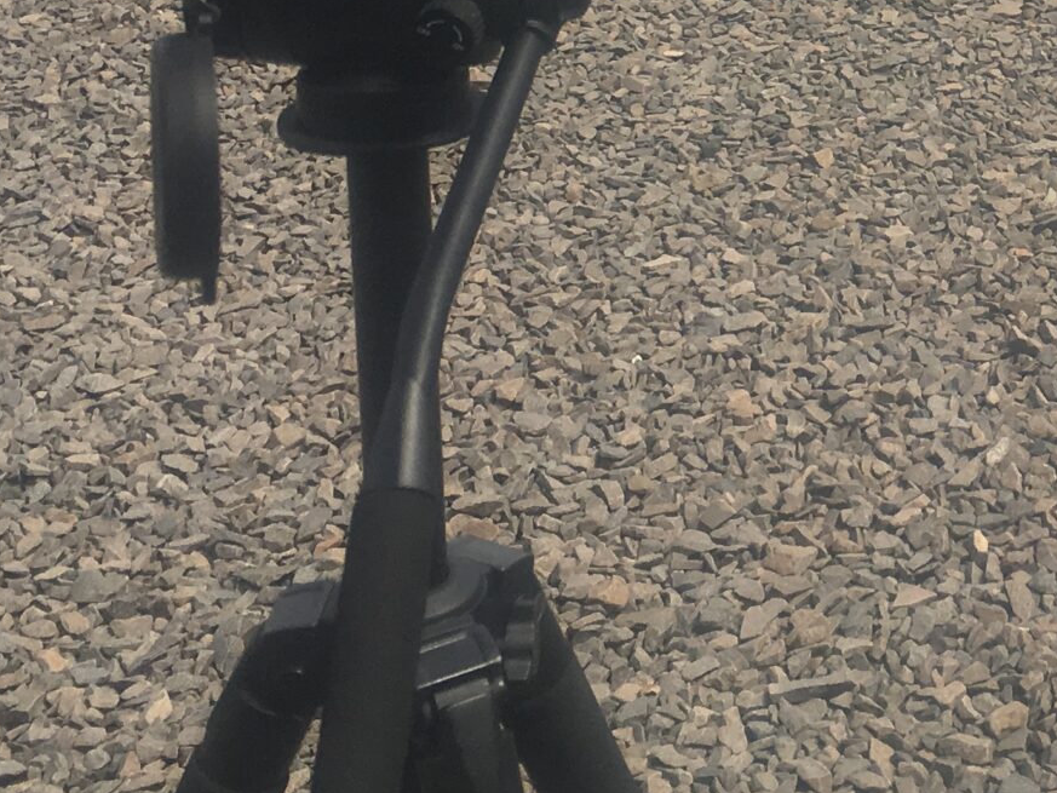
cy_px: -191
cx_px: 1216
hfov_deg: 21.6
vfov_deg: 16.6
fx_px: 2596
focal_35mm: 85
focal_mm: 4.15
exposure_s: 1/1570
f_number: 2.2
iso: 25
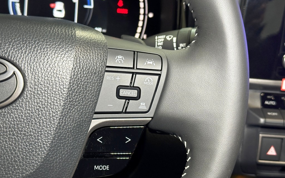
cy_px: 83
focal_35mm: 51
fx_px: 396
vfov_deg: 25.3
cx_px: 142
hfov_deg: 39.6
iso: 400
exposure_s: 1/40
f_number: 1.78
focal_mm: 6.86
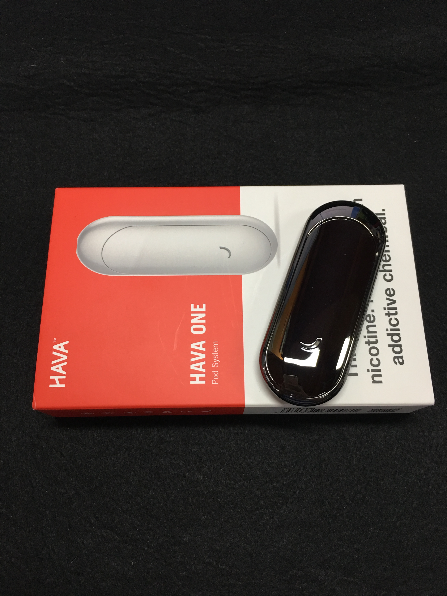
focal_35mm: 29
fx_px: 499
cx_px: 224
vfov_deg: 61.7
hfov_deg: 48.2
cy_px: 298
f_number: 2.2
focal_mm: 4.15
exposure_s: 1/17
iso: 64
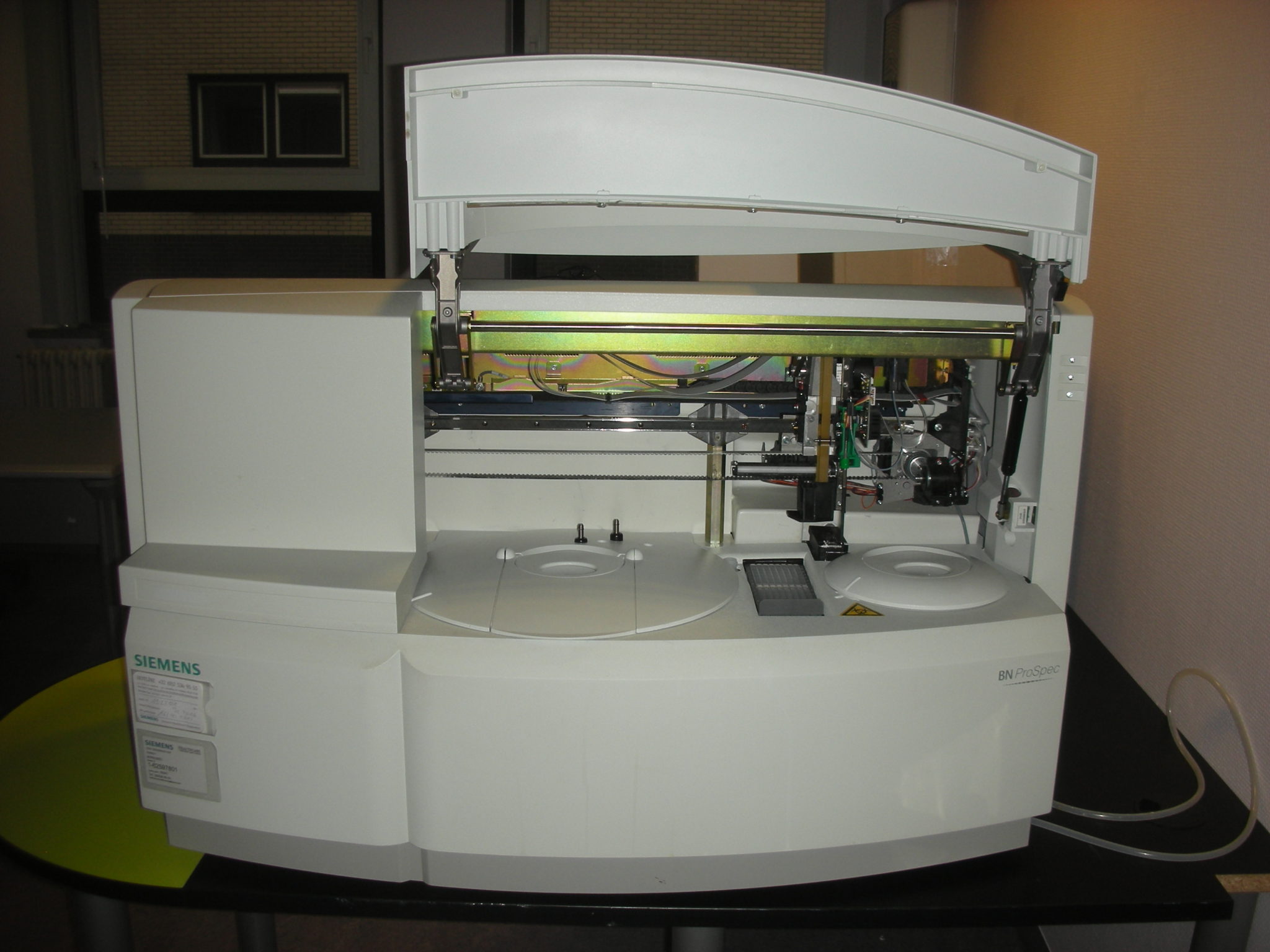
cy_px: 476
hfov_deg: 52.6
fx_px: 1284
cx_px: 635
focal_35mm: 35
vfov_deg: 40.7
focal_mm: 5.8
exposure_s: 1/60.1
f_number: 3
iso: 50
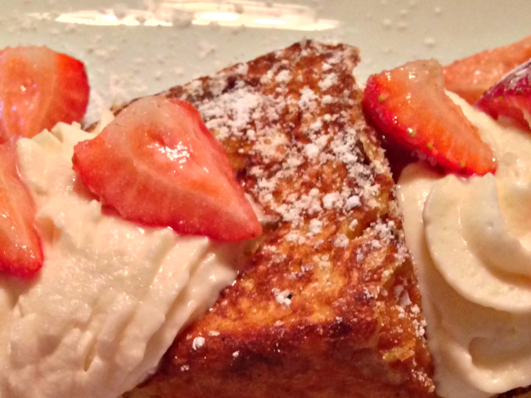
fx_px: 1181
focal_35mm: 77
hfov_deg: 25.2
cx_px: 174
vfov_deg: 18.6
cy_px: 398
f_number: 2.4
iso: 250
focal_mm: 4.12
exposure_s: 1/20
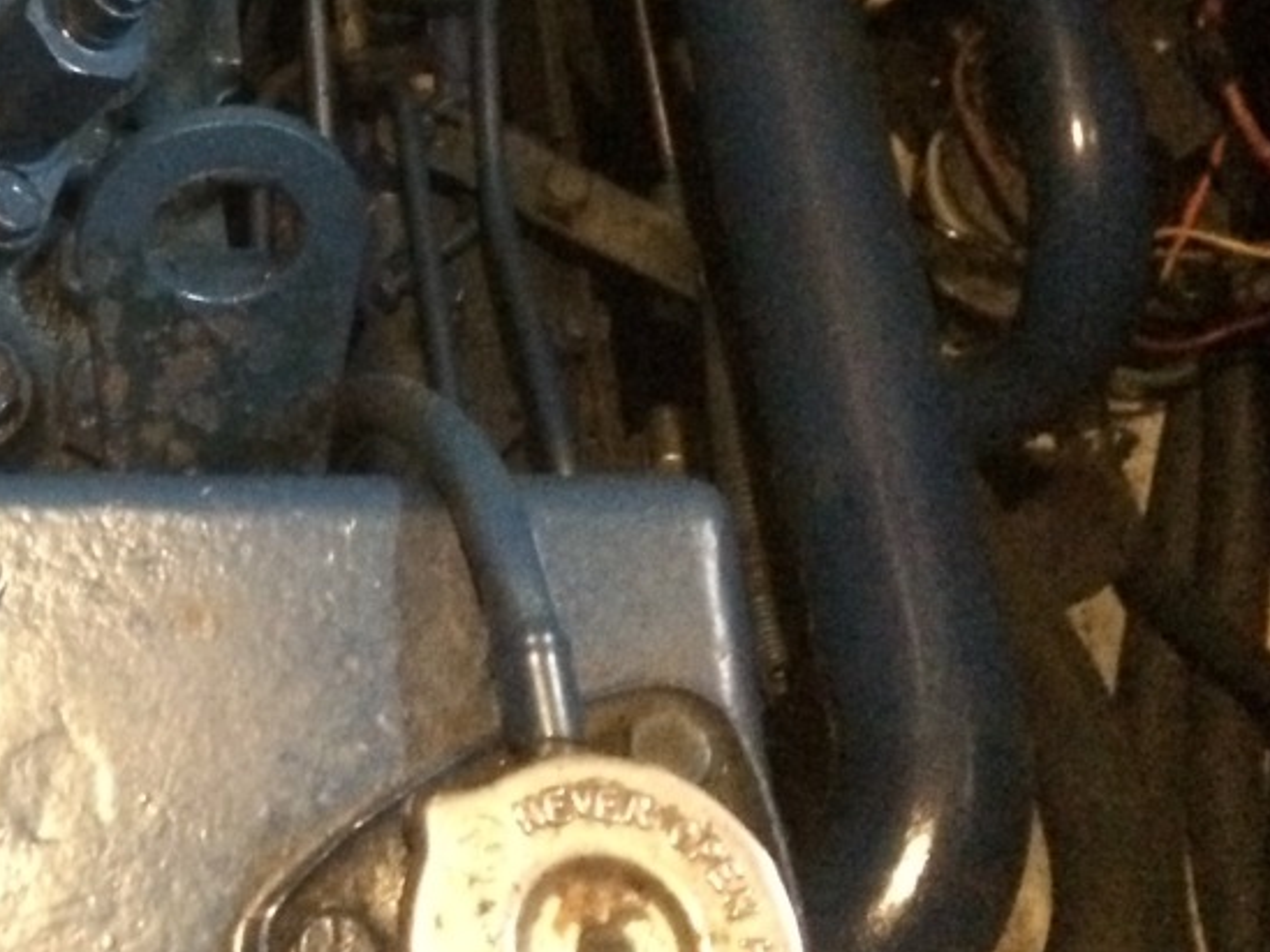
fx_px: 2789
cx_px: -322
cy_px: -12
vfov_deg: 18.8
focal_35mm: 76
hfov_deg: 23.1
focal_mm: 4.15
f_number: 2.2
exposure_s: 1/15
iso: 2000
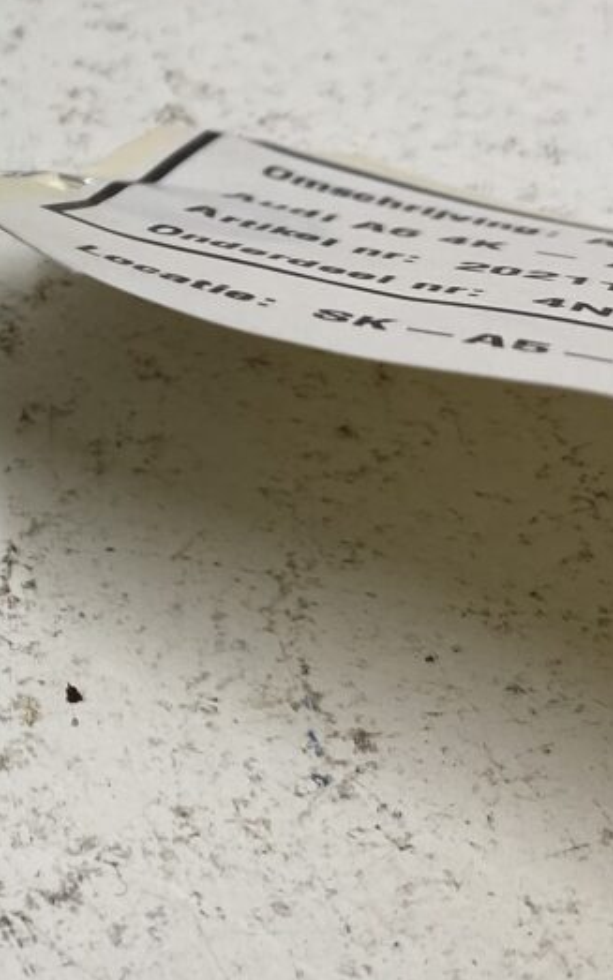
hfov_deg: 14.0
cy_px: 127
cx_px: -547
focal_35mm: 81
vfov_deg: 24.9
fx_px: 2165
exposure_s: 1/100
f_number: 1.8
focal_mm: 4.25
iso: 64
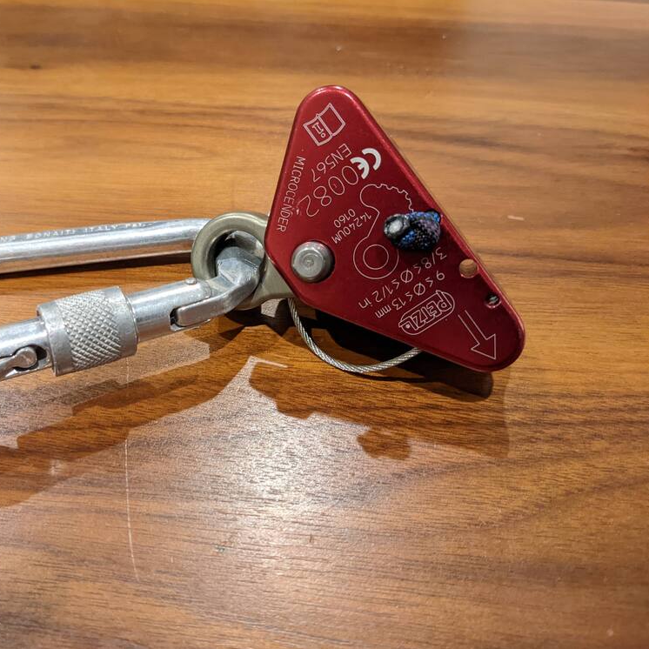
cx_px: 227
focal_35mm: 32
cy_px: 325
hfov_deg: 50.4
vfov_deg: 51.1
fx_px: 679
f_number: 1.73
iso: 252
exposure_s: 1/24
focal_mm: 4.38
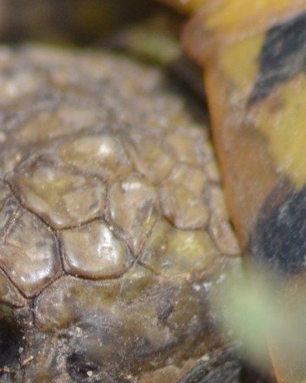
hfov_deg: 1.1
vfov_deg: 1.4
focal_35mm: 1394
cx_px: -61
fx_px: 15796
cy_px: 390
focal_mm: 300
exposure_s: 1/640
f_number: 10
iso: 400
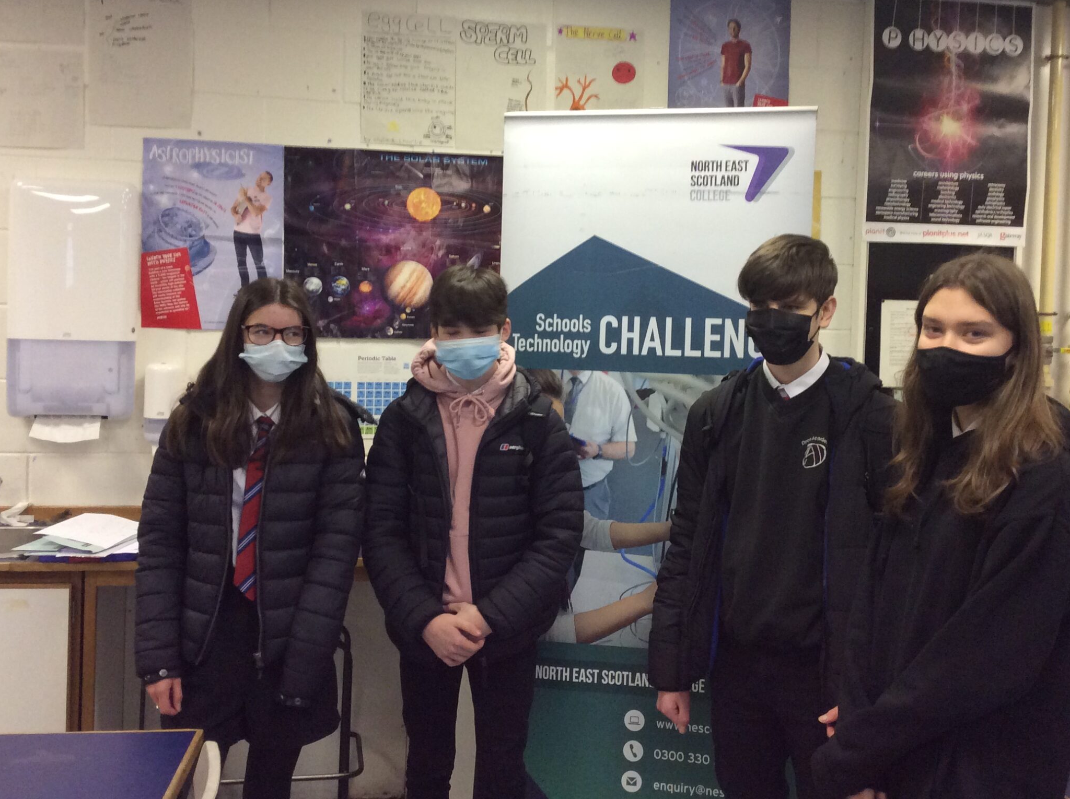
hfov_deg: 46.8
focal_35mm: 40
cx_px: 574
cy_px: 346
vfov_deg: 35.8
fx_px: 1235
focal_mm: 3.3
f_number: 2.4
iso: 125
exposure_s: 1/25
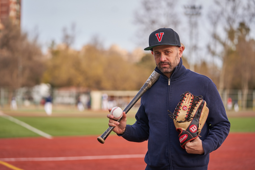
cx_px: 128
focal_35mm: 90
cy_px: 85
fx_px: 637
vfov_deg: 15.2
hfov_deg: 22.6
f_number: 2.8
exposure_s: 1/500
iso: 200
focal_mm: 90
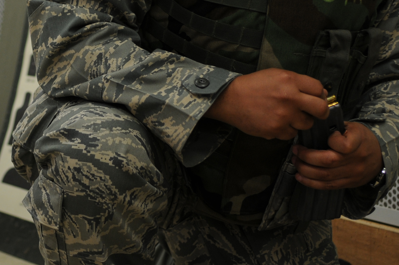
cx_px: 27
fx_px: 1453
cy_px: 42
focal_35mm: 131
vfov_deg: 10.4
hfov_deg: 15.4
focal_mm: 35
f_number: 2.8
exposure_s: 1/80
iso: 250
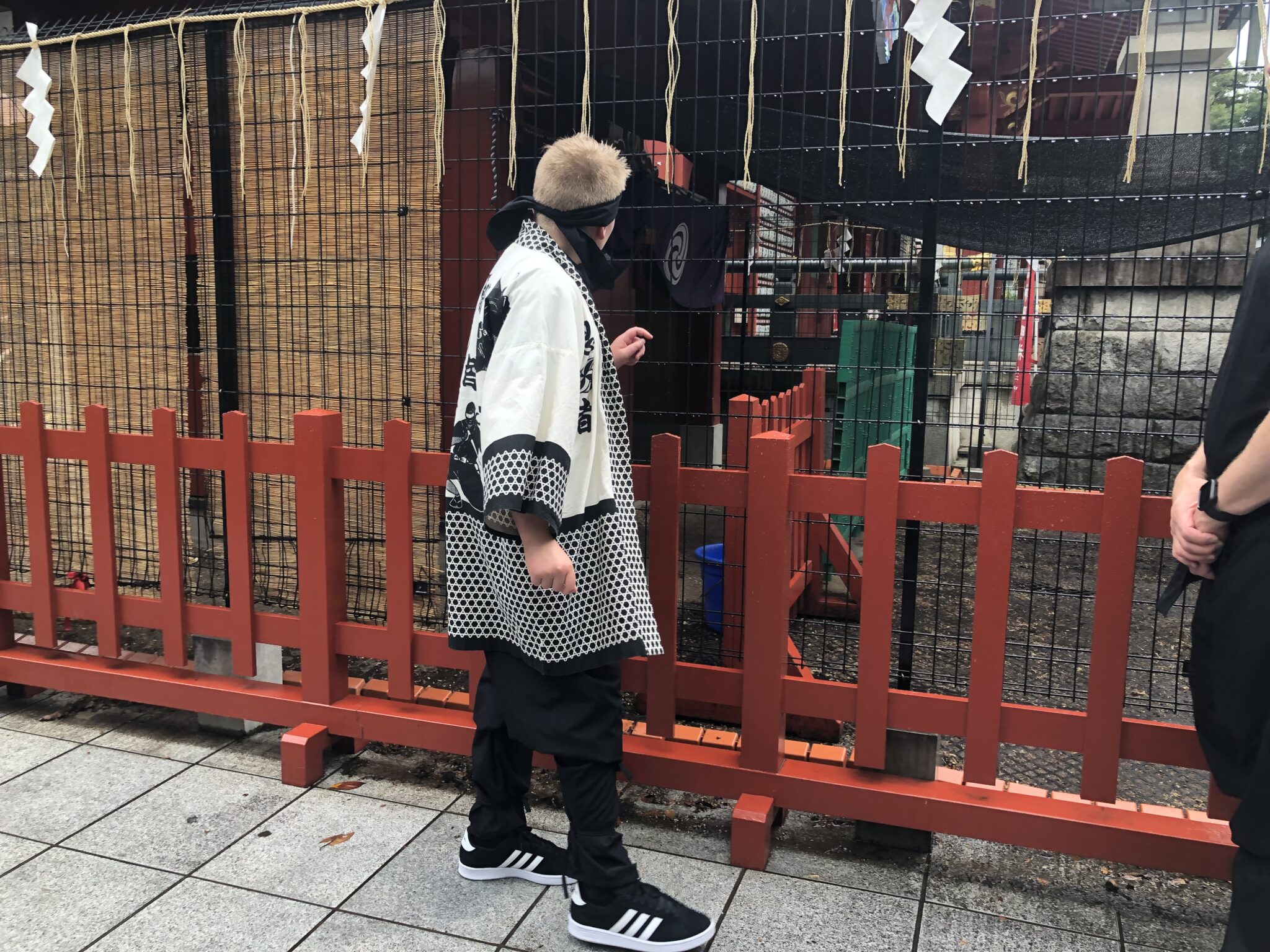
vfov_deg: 49.7
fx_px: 1027
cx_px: 635
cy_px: 476
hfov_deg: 63.4
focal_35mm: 28
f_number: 1.8
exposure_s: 1/120
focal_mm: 3.99
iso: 40
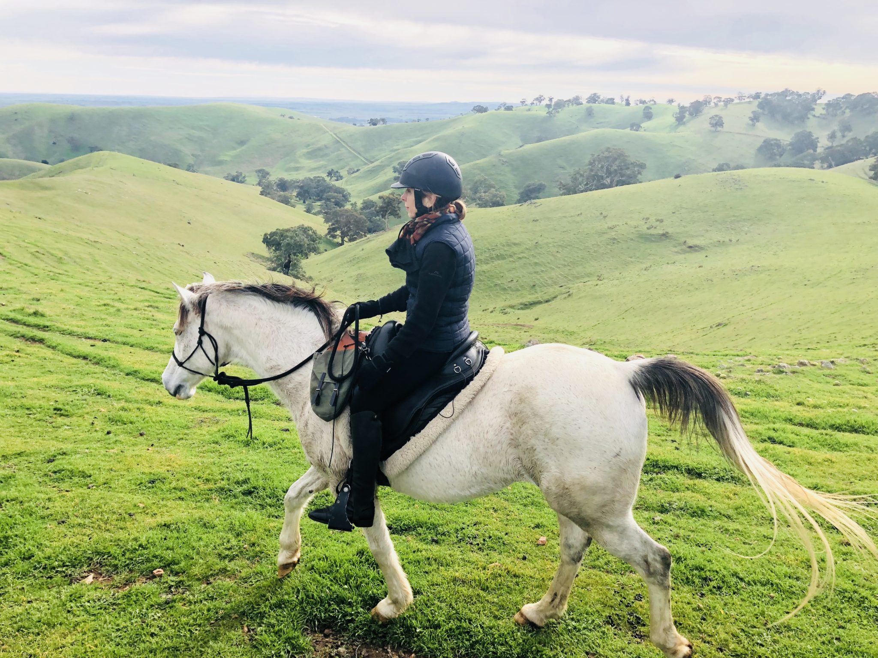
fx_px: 736
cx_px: 439
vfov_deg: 48.2
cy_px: 329
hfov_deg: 61.7
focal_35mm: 29
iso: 20
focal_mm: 3.99
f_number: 1.8
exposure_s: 1/1066
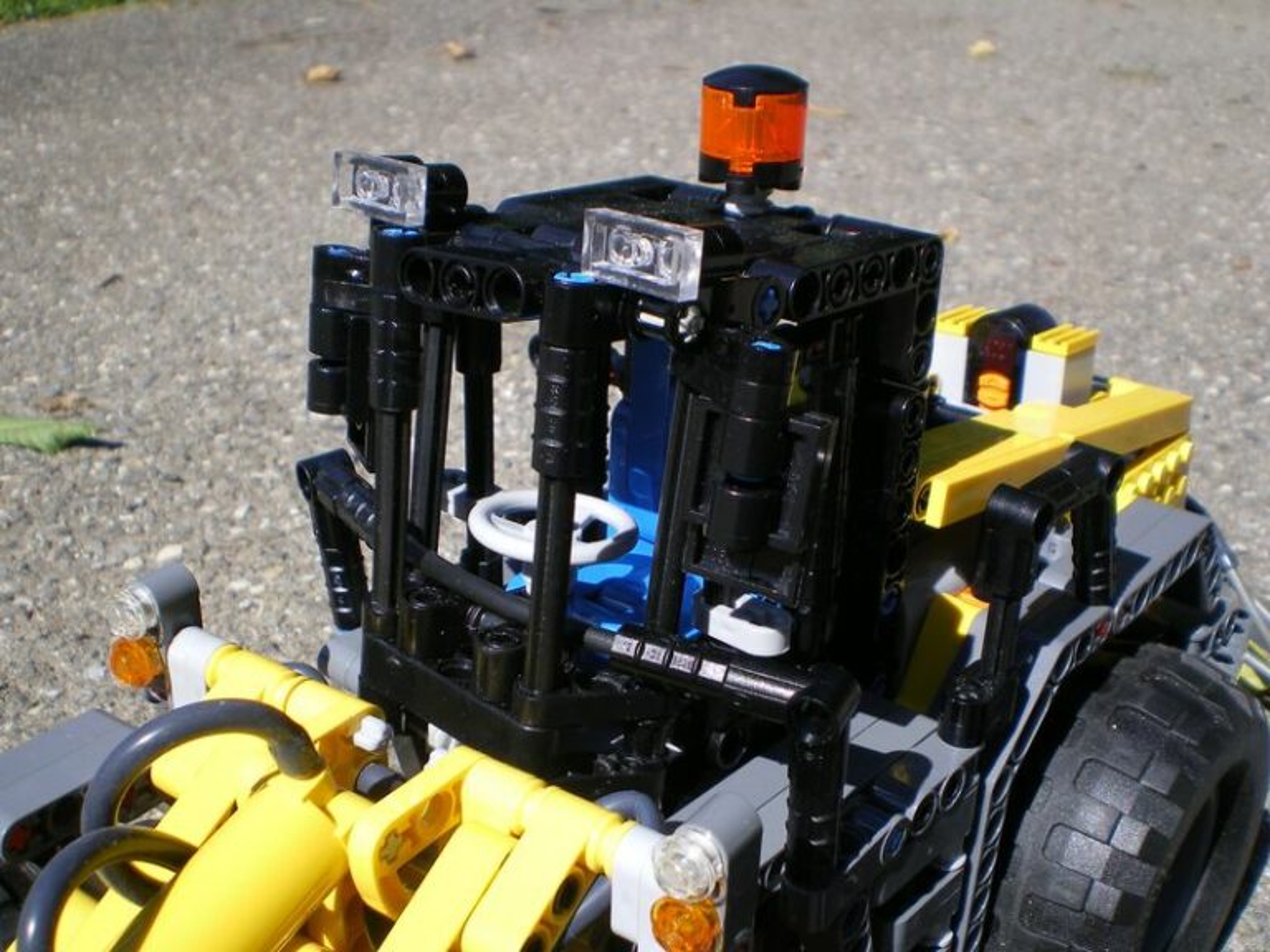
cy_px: 476
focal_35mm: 38
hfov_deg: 49.0
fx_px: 1394
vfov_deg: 37.7
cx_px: 635
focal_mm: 6.3
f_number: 4.6
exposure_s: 1/250
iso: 64
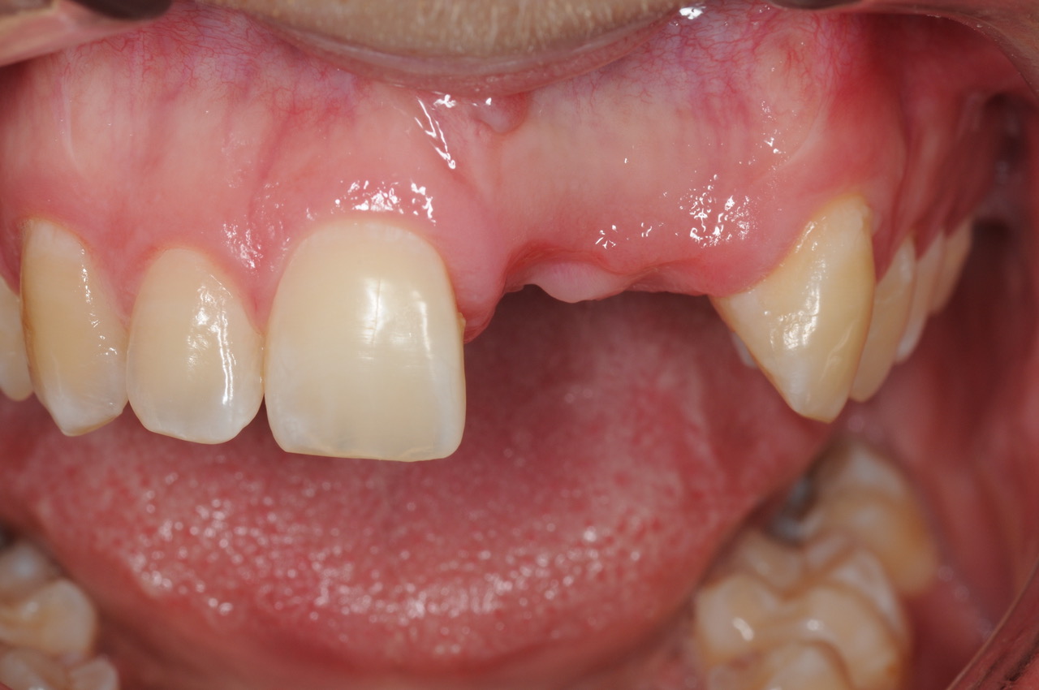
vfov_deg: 8.7
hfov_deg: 13.1
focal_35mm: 158
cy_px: 345
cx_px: 520
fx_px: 4540
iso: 200
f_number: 25
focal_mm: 105
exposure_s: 1/60
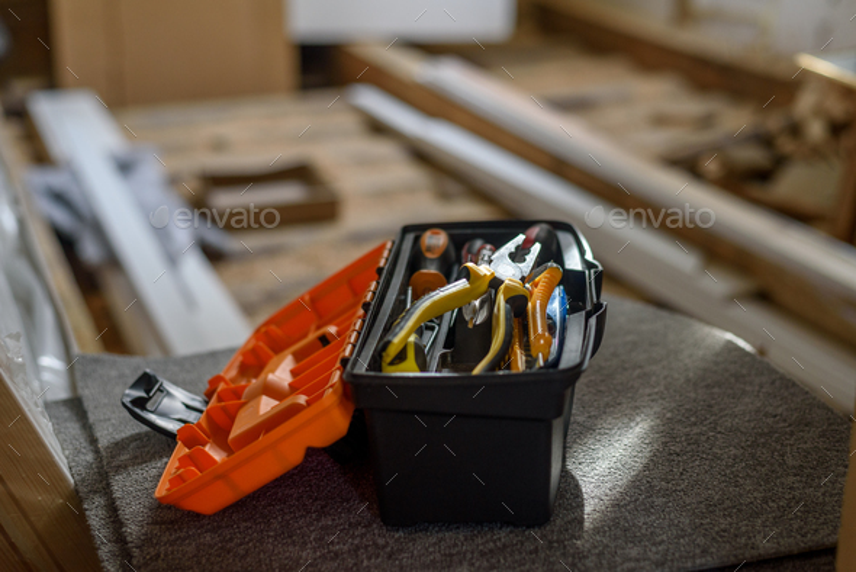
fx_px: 1189
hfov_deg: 39.6
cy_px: 286
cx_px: 428
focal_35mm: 50
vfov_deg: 27.0
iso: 500
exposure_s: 1/160
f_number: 2.8
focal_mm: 50
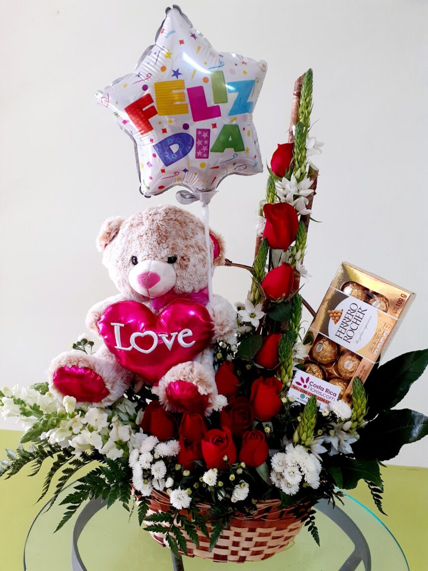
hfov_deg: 51.3
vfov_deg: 65.3
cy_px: 286
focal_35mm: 27
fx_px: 445
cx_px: 214
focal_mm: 3.6
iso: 64
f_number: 1.9
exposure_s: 1/60
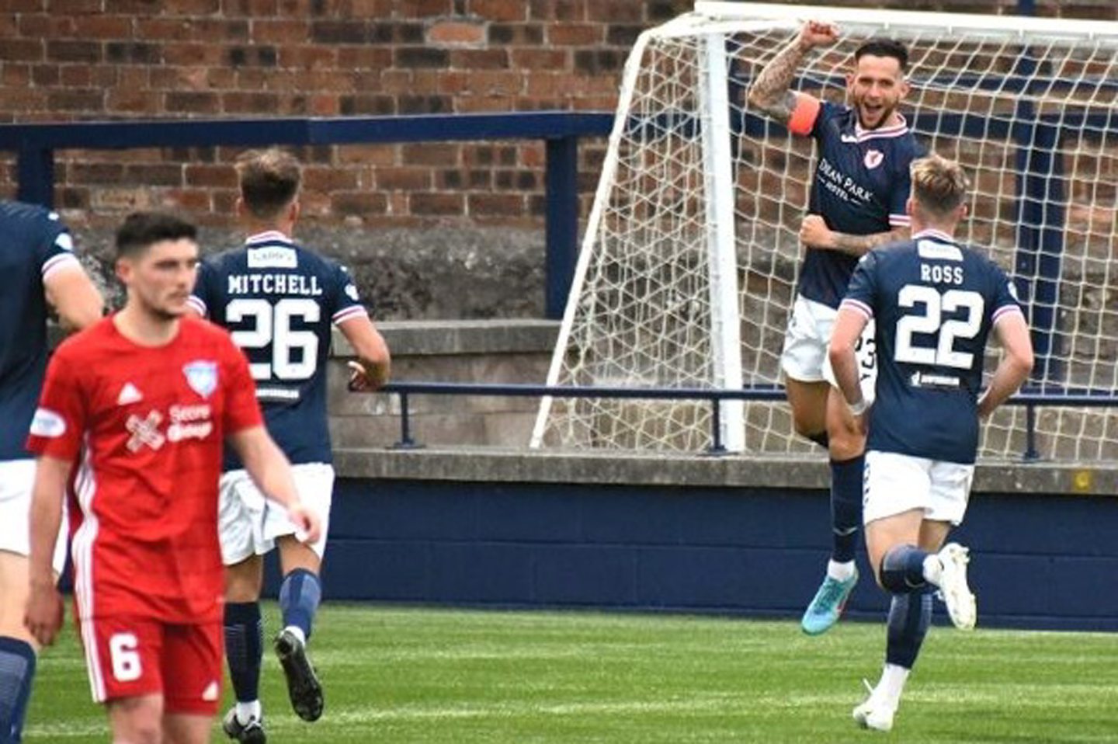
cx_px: 559
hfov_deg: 4.9
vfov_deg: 3.3
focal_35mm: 420
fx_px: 13034
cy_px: 372
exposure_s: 1/1600
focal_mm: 420
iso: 11400
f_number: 6.3
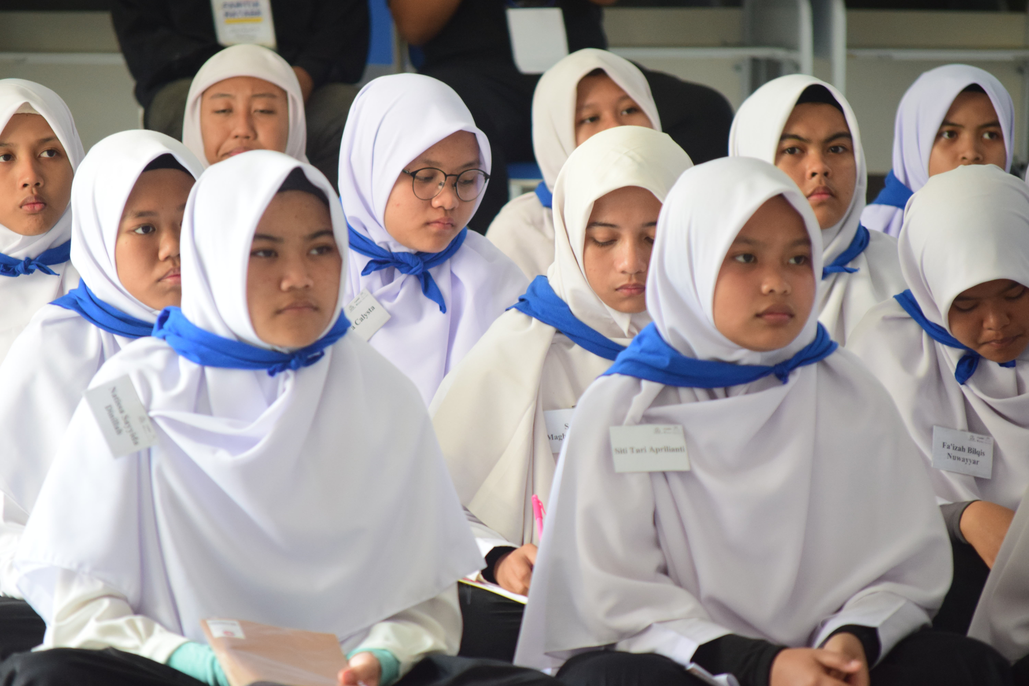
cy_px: 343
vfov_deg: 5.7
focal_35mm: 240
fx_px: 6859
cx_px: 514
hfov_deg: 8.6
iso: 1250
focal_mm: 160
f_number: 5.3
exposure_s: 1/50
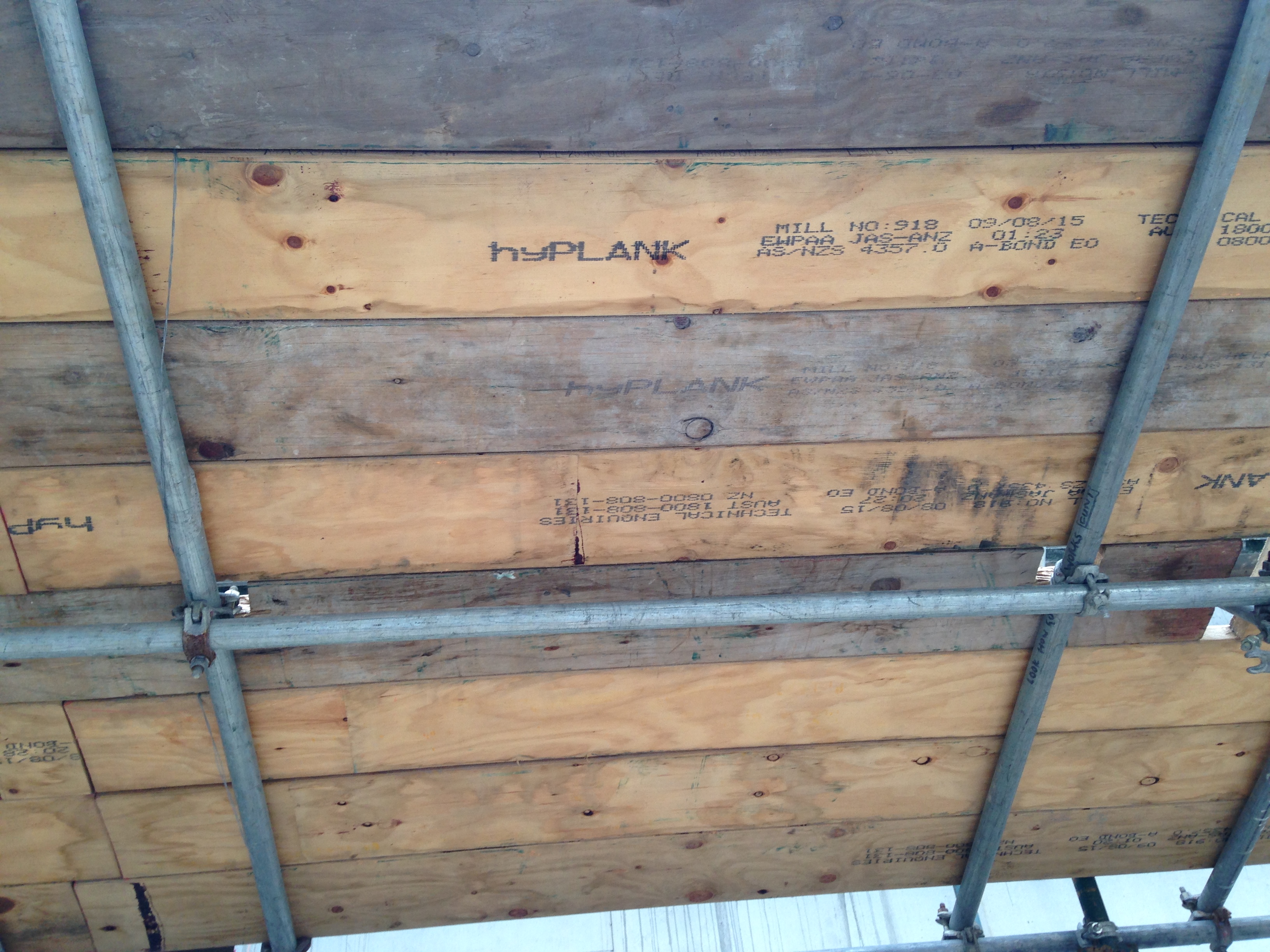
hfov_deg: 55.4
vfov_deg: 42.9
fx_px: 1211
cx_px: 635
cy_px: 476
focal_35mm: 33
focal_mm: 4.12
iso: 50
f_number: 2.4
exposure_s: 1/60
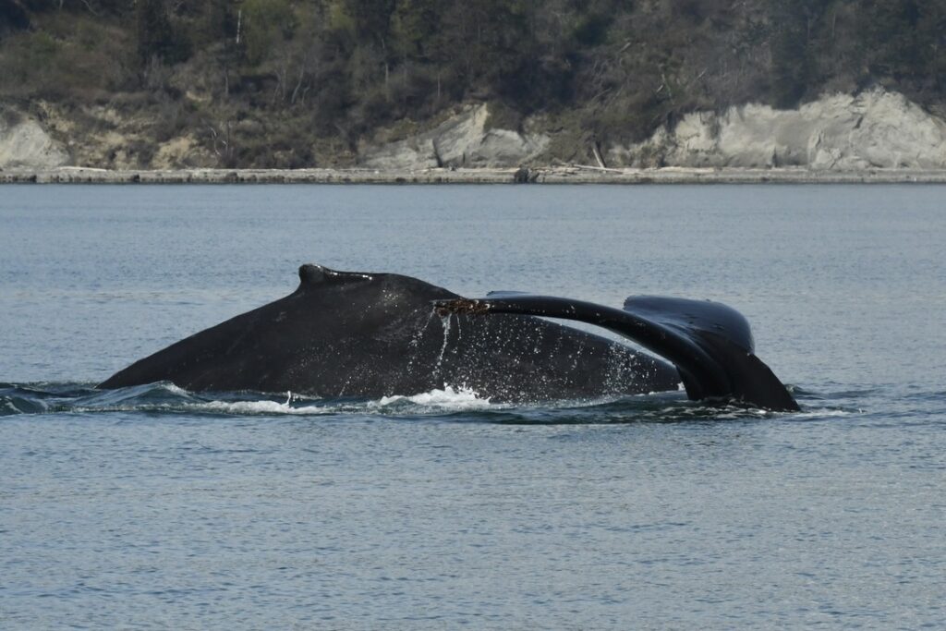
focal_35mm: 330
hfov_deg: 6.2
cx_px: 473
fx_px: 8672
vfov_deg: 4.2
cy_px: 316
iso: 1400
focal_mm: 220
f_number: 16
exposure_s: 1/2000
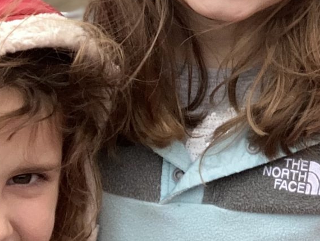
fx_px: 1064
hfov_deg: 16.2
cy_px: 30
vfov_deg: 12.8
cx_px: 423
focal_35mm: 115
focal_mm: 2.87
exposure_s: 1/121
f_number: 2.2
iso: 50
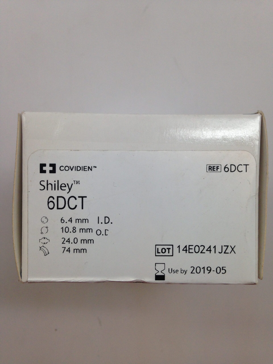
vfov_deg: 55.4
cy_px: 182
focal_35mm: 33
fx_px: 347
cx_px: 136
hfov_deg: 42.9
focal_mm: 4.12
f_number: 2.4
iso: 80
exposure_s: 1/120
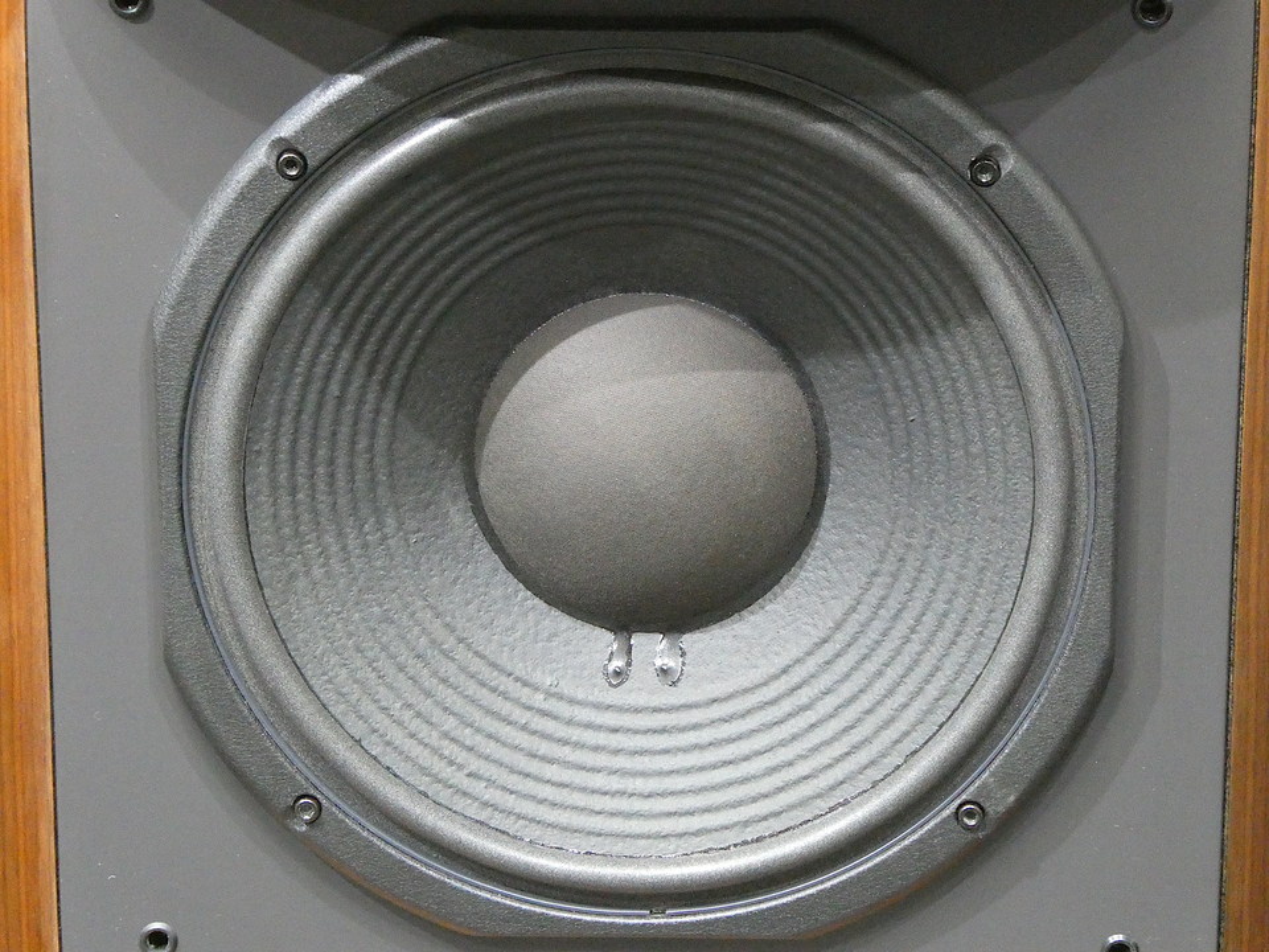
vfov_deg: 12.0
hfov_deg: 15.9
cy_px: 476
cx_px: 634
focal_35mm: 124
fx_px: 4546
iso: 1600
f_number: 5.2
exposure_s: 1/5
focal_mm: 22.3
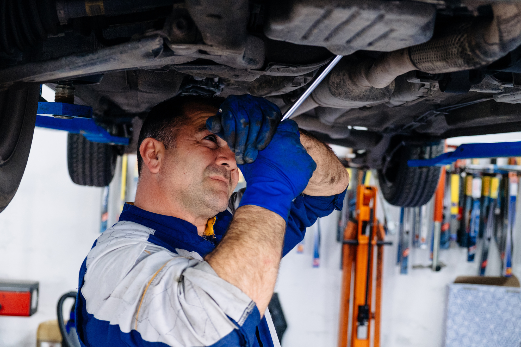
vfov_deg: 24.2
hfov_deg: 35.6
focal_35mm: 56
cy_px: 174
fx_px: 810
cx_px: 260
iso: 1600
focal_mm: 37.4
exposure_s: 1/125
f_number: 3.6
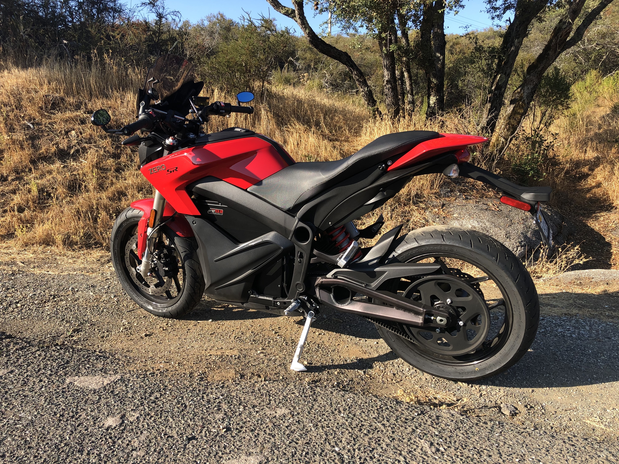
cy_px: 232
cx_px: 310
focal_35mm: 28
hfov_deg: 63.4
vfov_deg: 49.7
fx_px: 501
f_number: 1.8
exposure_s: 1/521
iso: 20
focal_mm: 3.99
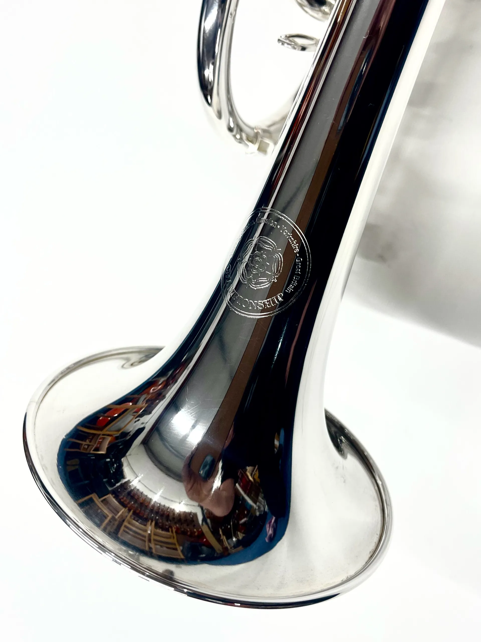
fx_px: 482
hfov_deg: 53.1
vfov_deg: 67.3
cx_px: 240
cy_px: 321
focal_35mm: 26
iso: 64
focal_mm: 5.1
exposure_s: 1/100
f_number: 1.6
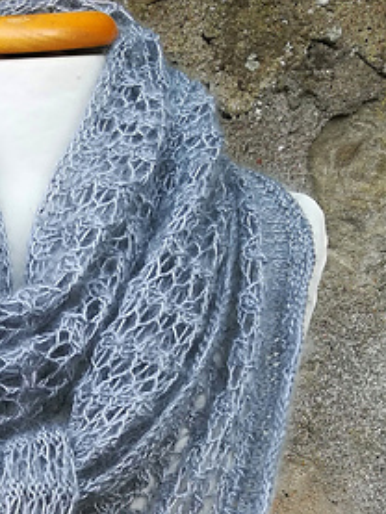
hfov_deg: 23.6
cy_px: 529
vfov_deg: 29.7
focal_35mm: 60
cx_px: 15
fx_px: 891
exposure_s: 1/50
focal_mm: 3.83
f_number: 2.2
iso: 64
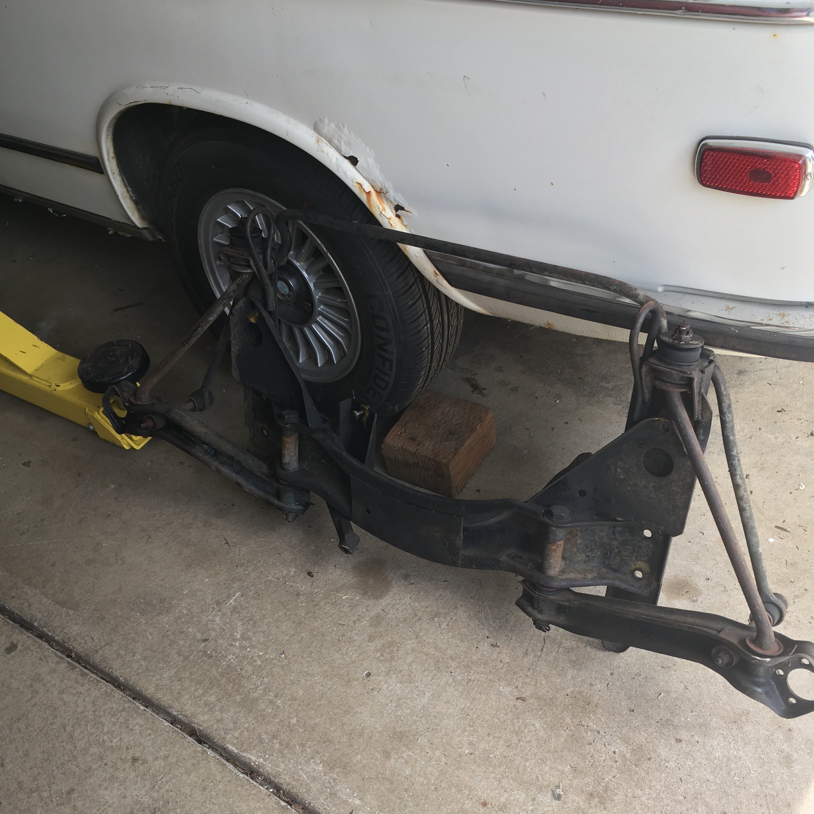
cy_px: 531
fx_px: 931
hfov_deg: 47.2
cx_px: 402
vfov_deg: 46.6
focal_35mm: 35
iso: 25
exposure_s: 1/146
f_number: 2.2
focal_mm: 4.15
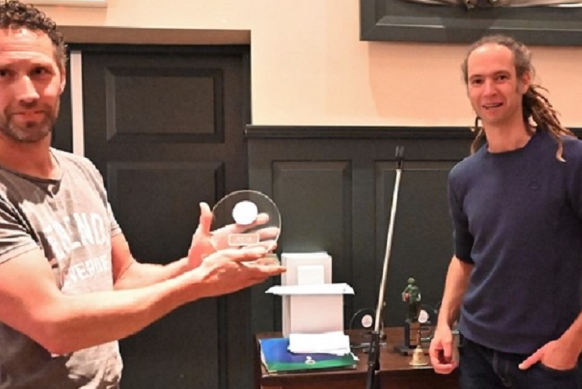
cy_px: 208
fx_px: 518
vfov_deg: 41.2
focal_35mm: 32
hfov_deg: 58.3
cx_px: 241
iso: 25600
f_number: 4
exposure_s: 1/60
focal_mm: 24
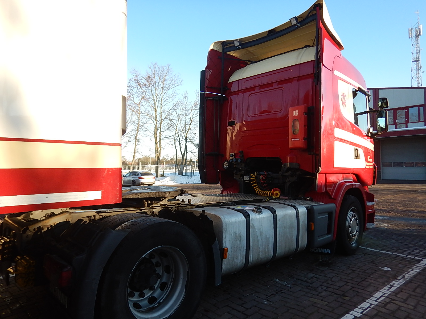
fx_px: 295
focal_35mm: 24
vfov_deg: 56.8
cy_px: 160
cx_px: 213
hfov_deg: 71.6
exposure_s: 1/400
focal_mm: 4.3
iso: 125
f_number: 2.8
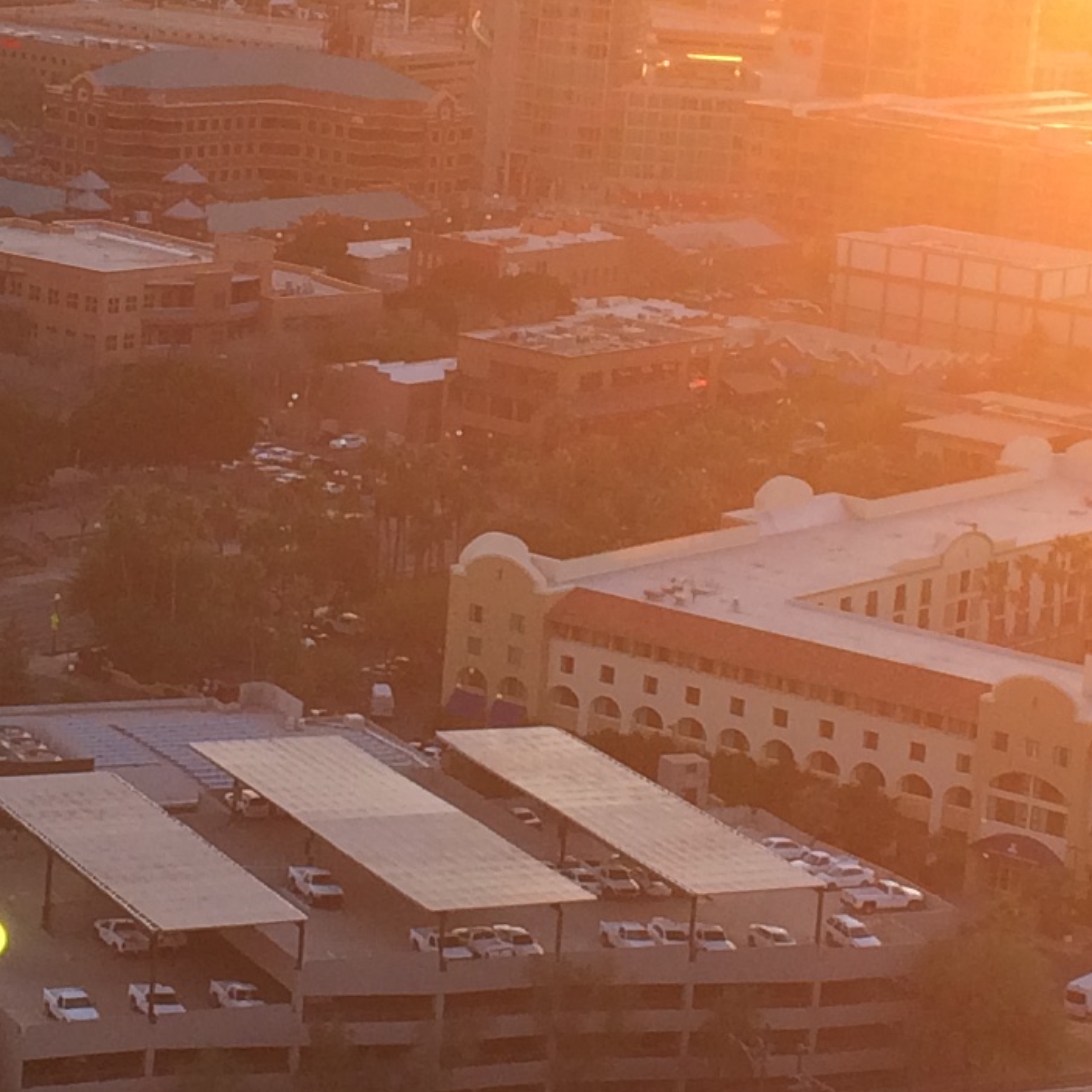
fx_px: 4247
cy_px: 294
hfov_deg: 14.6
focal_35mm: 119
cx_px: 690
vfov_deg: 14.6
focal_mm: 4.15
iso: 32
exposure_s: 1/214
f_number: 2.2
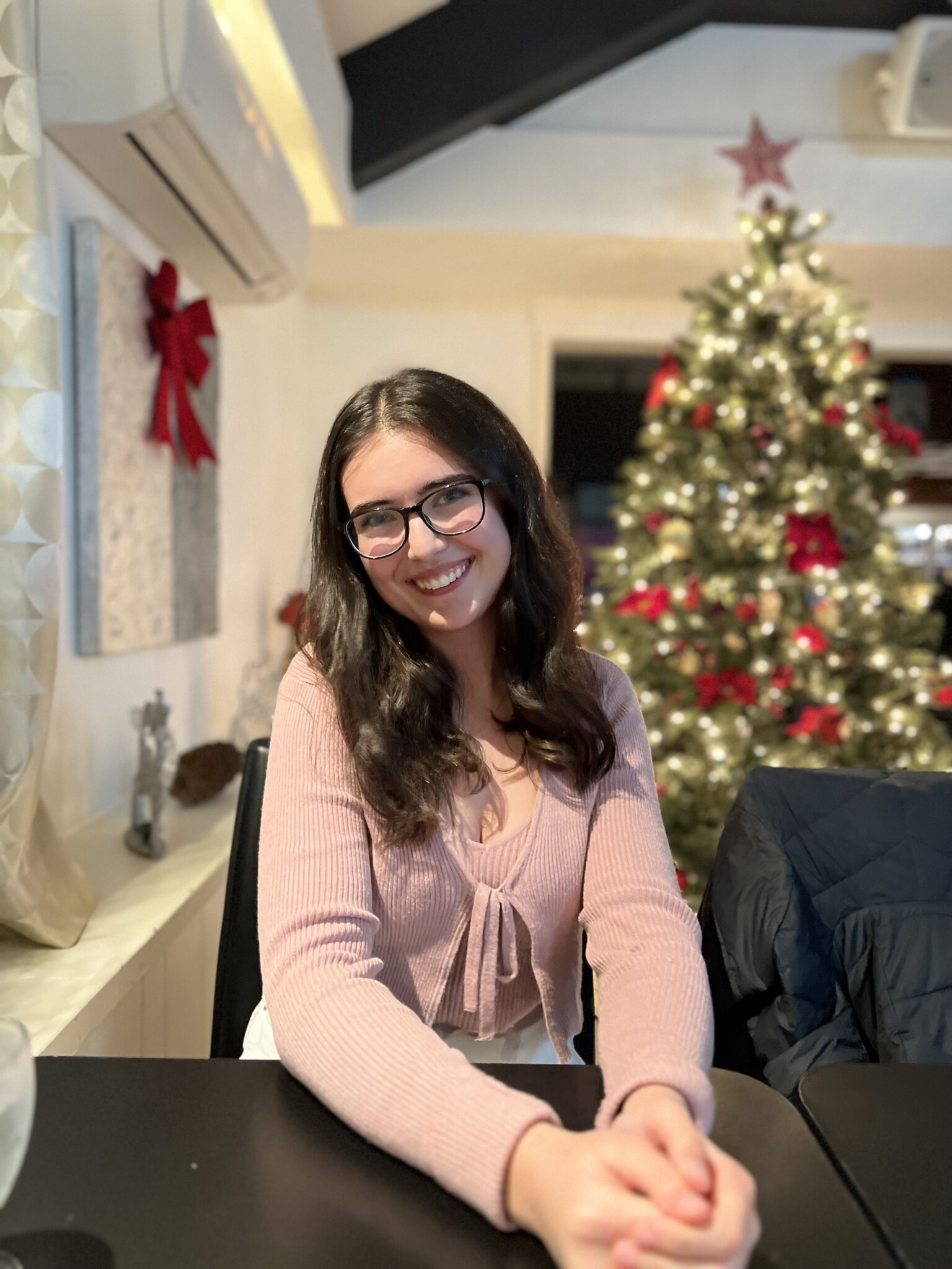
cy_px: 634
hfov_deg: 53.1
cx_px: 476
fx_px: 953
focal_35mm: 26
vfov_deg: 67.3
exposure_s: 1/40
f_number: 1.5
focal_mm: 5.7
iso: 640
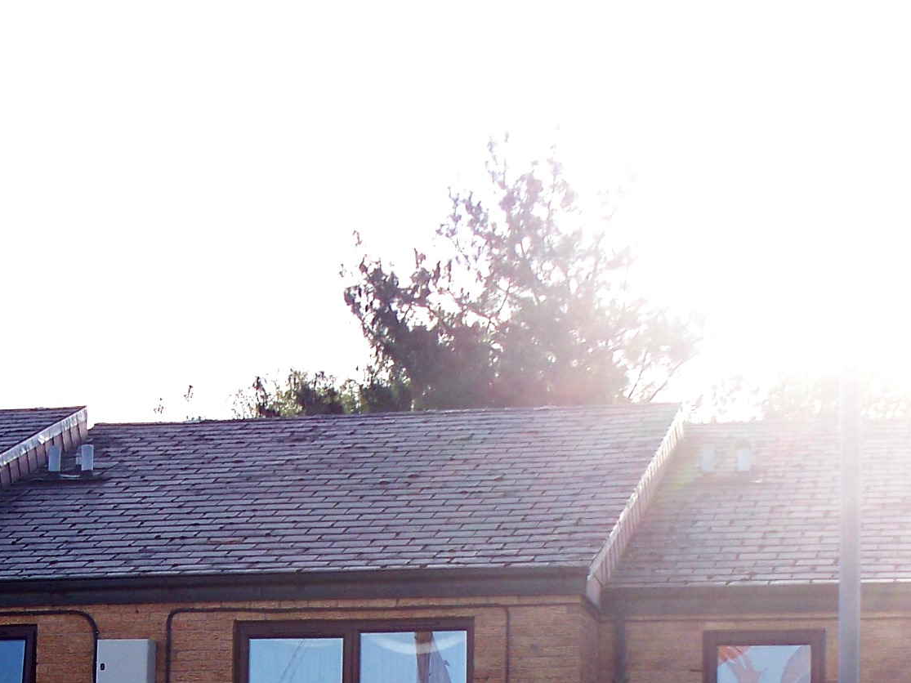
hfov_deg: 19.3
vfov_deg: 14.2
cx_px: 190
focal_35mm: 101
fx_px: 2658
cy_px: 820
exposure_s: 1/320
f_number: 2.8
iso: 64
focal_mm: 7.54
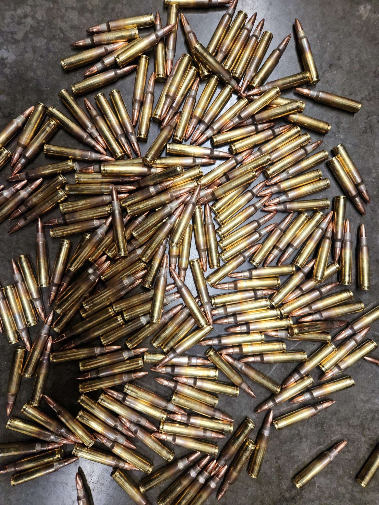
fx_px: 336
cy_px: 252
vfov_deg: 73.9
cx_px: 190
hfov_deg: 58.9
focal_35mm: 23
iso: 200
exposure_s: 1/40
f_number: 1.8
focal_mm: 5.4
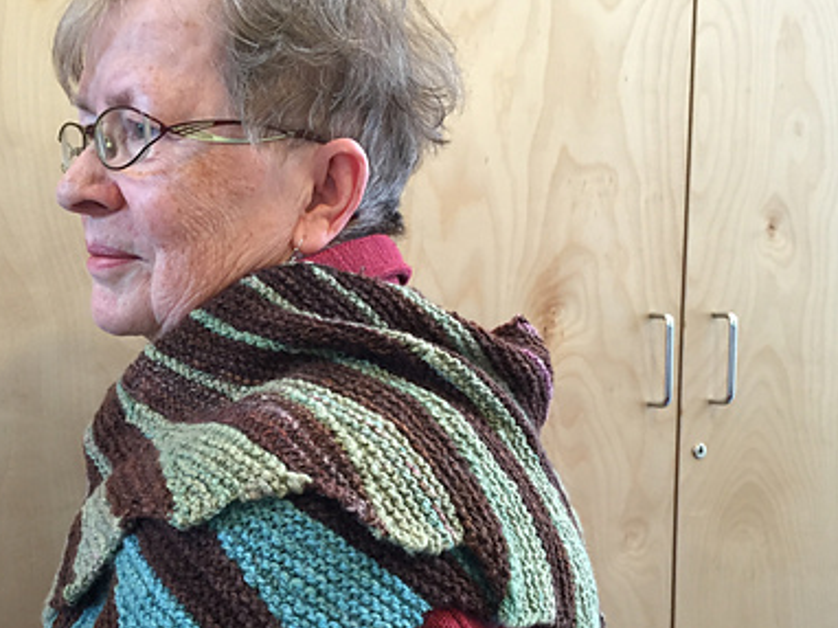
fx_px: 919
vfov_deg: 37.6
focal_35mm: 38
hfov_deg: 48.6
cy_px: 370
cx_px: 325
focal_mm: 4.15
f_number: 2.2
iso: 125
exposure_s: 1/30
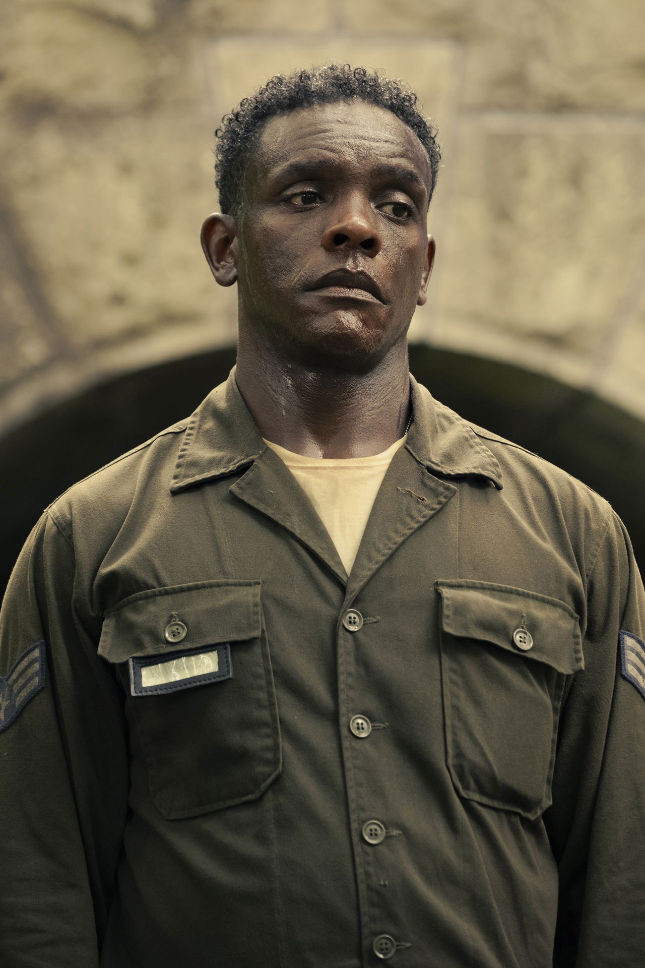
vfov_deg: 11.9
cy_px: 484
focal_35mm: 173
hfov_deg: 7.9
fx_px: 4649
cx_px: 322
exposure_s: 1/125
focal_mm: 115
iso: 1600
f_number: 4
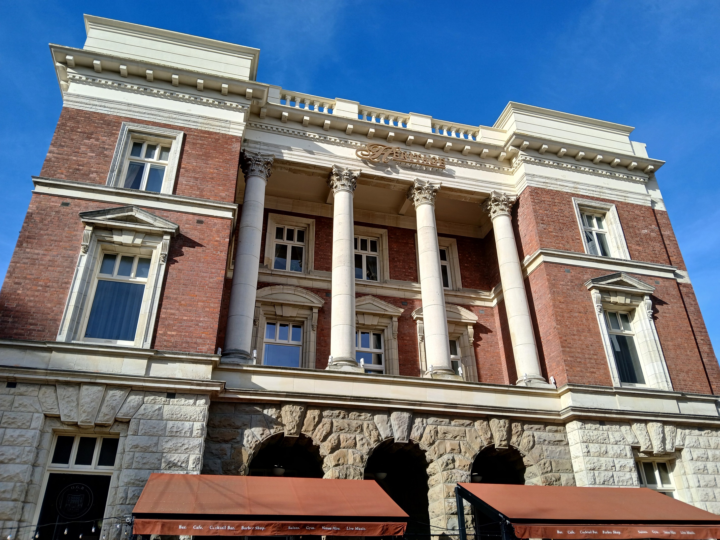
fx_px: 541
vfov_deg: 53.1
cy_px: 270
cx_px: 360
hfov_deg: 67.3
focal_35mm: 26
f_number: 1.8
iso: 20
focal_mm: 3.98
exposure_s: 1/585
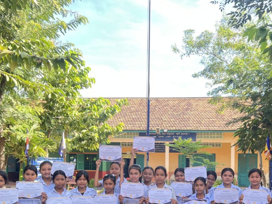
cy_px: 164
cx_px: 170
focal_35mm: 46
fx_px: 361
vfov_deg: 30.7
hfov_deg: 40.9
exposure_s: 1/250
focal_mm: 5.7
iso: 50
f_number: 1.5
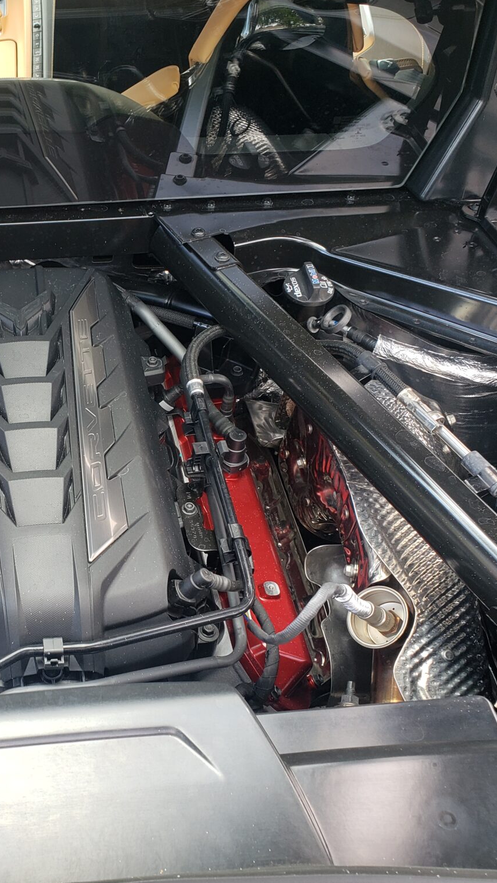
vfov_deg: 52.8
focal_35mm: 38
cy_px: 441
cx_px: 61
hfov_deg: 30.0
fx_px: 890
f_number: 2.4
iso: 50
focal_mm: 4.3
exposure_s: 1/50
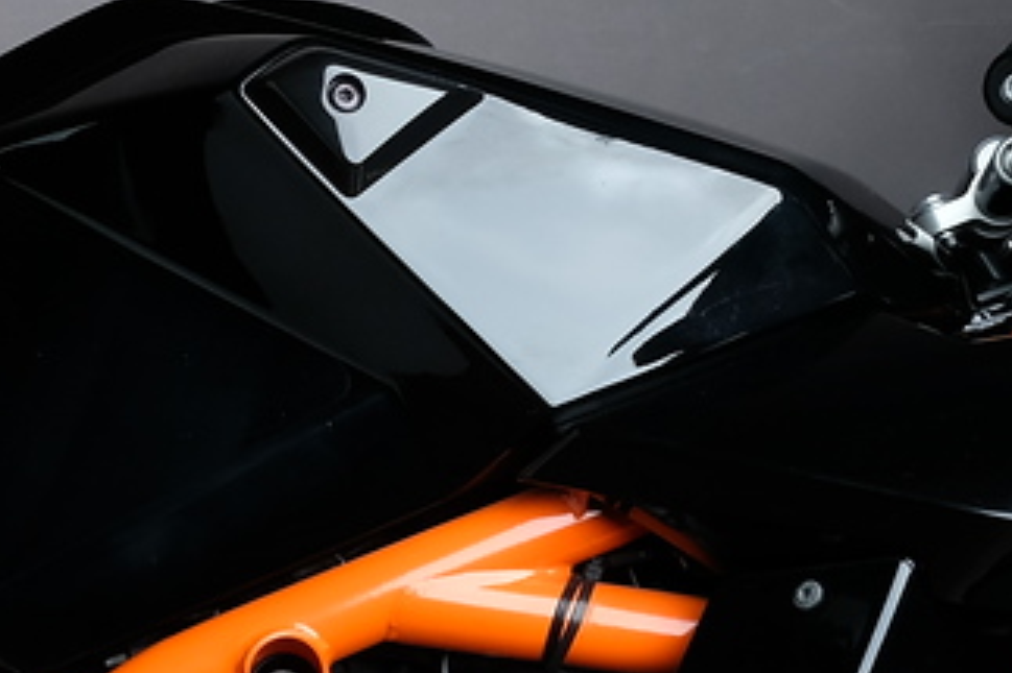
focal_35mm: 119
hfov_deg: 17.0
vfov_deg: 11.0
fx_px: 3343
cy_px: 1035
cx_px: 88
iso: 320
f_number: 5.6
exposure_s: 1/125
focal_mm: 16
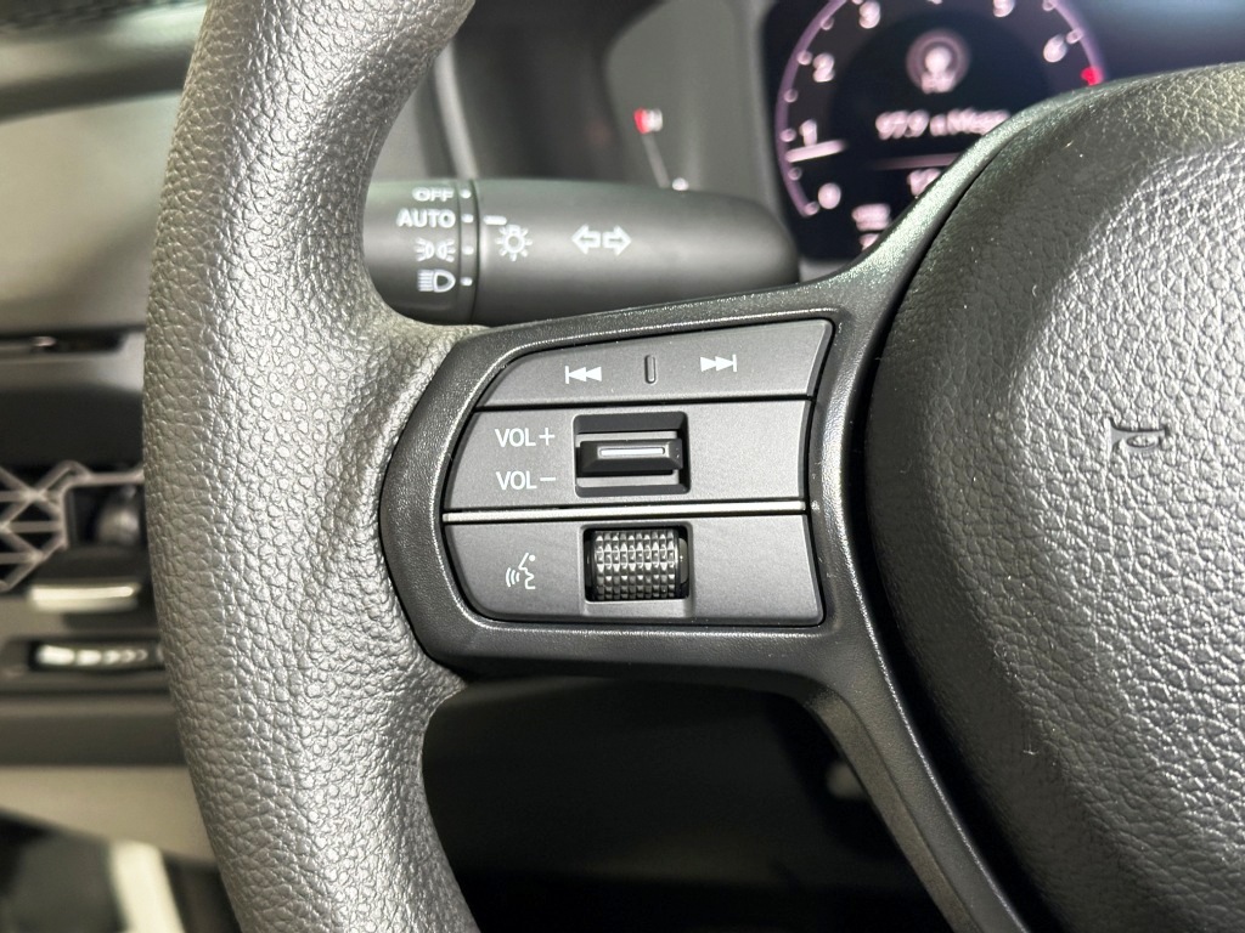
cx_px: 622
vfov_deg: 30.3
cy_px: 466
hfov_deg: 39.7
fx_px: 1726
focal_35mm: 48
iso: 400
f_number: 1.78
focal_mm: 6.86
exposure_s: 1/30
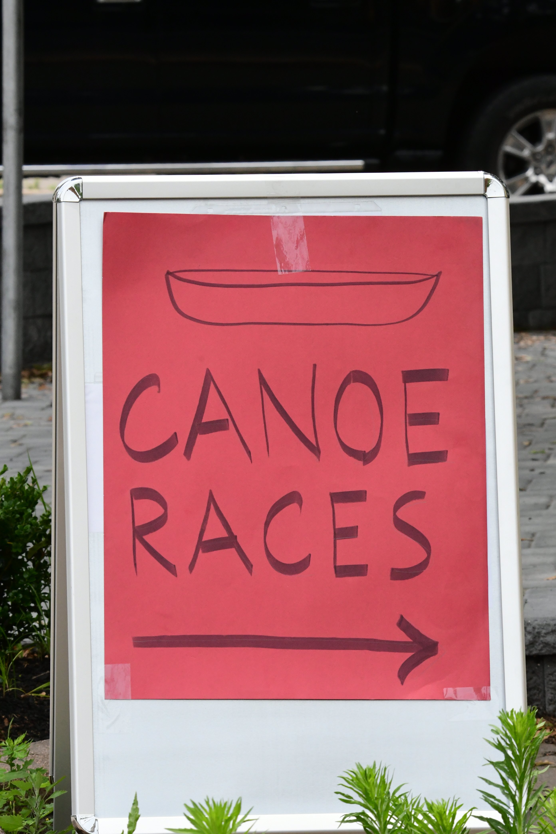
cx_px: 278
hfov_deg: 4.6
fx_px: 6949
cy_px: 417
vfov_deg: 6.9
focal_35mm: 300
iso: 2500
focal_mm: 200
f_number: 16
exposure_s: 1/1000
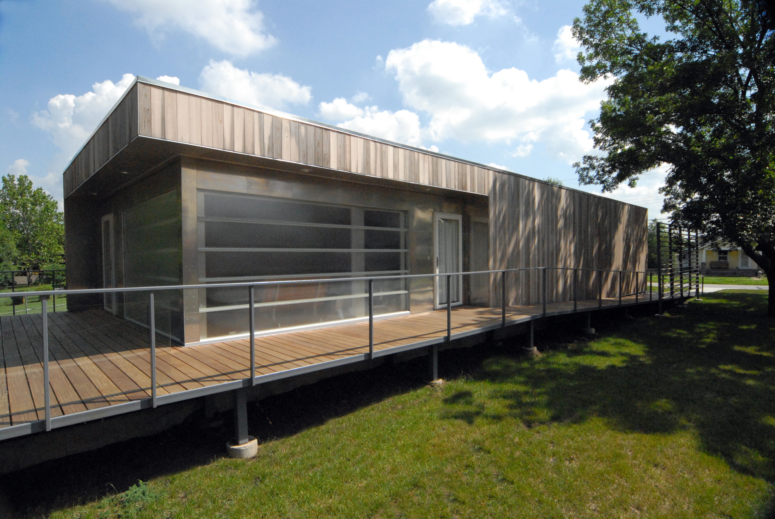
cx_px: 388
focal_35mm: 18
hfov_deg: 89.9
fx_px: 388
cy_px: 260
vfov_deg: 67.5
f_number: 7.1
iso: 1600
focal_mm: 12
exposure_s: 1/3000
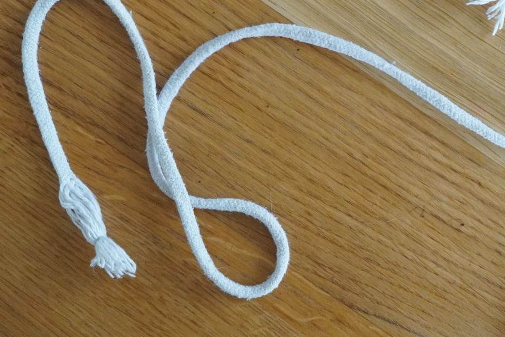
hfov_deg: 29.1
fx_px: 959
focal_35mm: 68
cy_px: 141
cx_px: 376
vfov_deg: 19.9
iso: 4000
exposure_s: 1/250
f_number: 5.6
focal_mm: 23.8
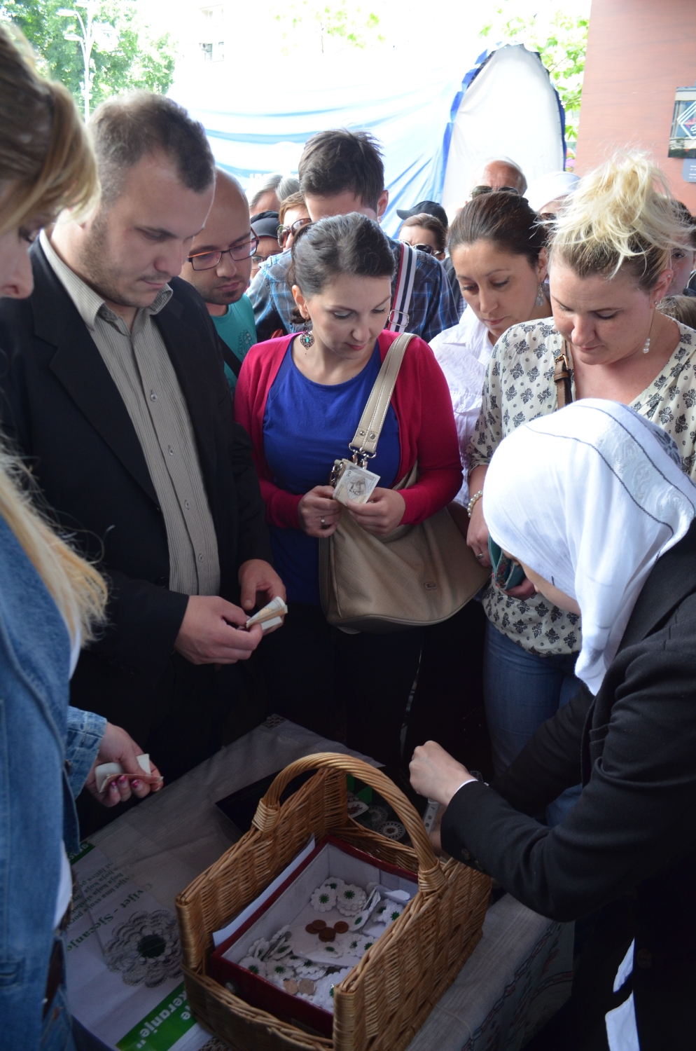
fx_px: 786
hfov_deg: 47.8
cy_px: 526
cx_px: 348
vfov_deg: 67.5
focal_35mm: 27
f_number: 5
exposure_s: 1/100
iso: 640
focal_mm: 18
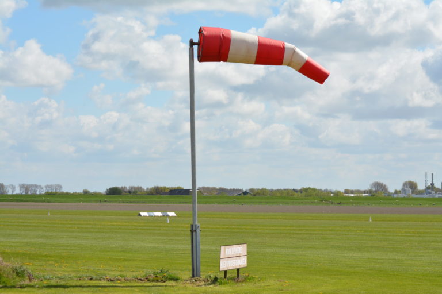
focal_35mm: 105
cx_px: 221
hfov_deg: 19.5
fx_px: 1289
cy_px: 147
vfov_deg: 13.0
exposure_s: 1/1000
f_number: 8
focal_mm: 70
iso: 200
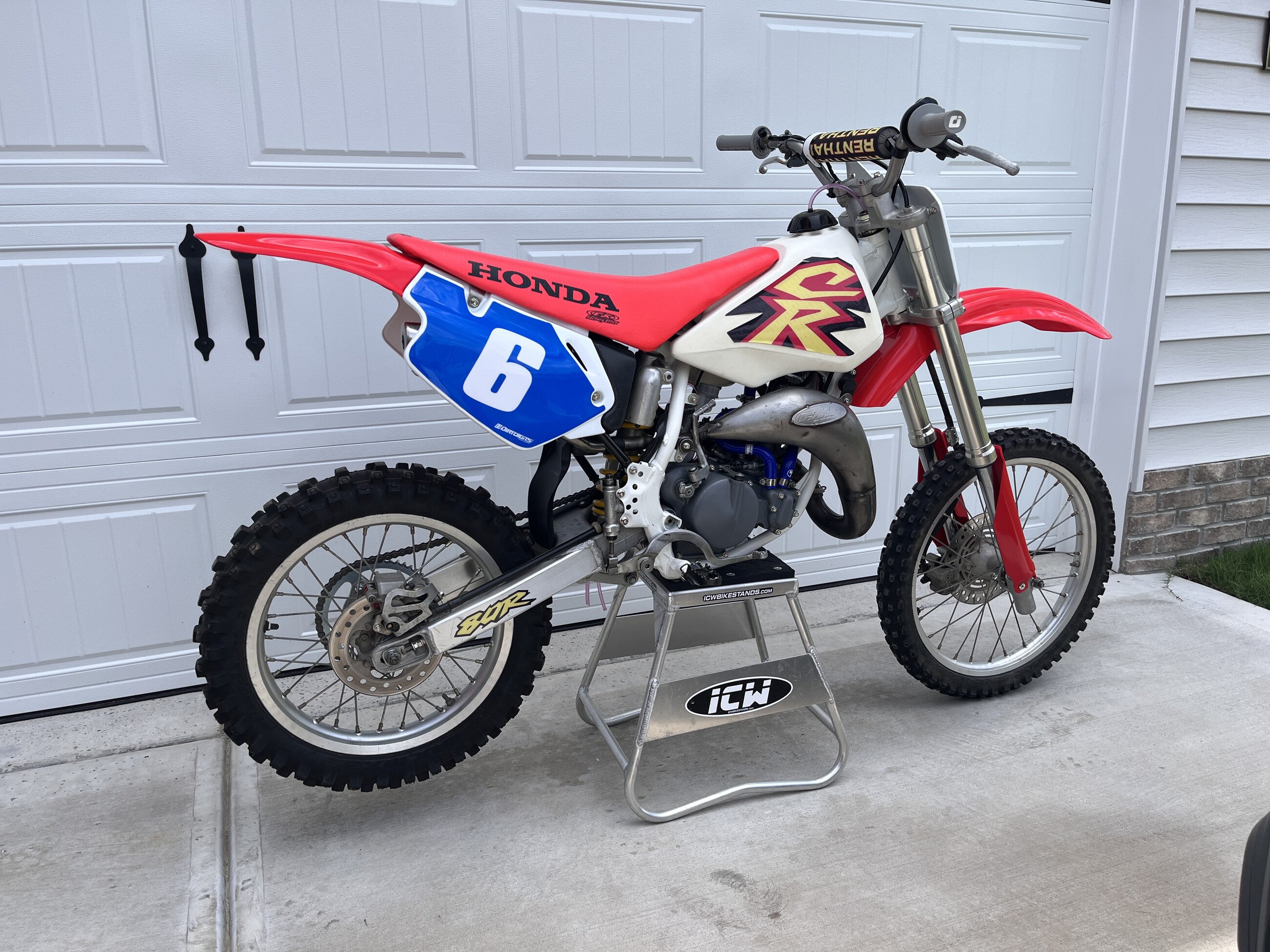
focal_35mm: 26
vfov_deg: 53.1
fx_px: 954
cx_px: 635
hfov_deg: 67.3
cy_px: 476
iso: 50
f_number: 1.6
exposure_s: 1/1862
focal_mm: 5.1
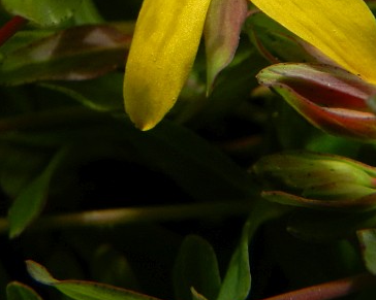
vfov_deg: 14.3
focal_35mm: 103
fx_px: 1146
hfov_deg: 18.6
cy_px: -100
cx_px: 156
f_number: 3.7
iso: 160
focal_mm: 5.6
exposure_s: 1/800
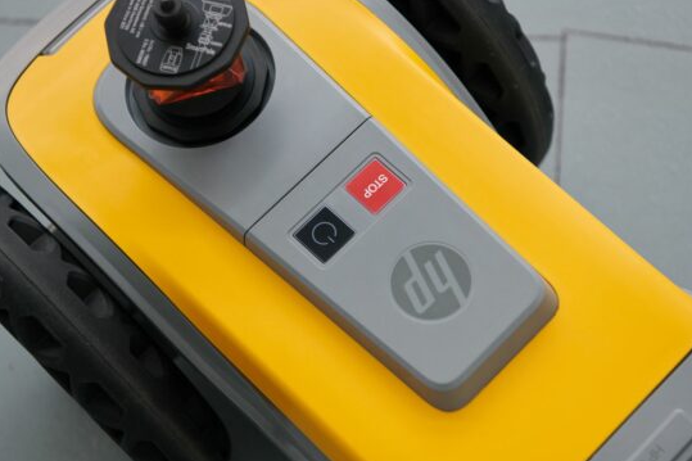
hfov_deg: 28.5
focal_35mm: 71
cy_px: 232
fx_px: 1364
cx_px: 347
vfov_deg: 19.2
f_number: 4.5
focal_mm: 70
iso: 1600
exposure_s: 1/100
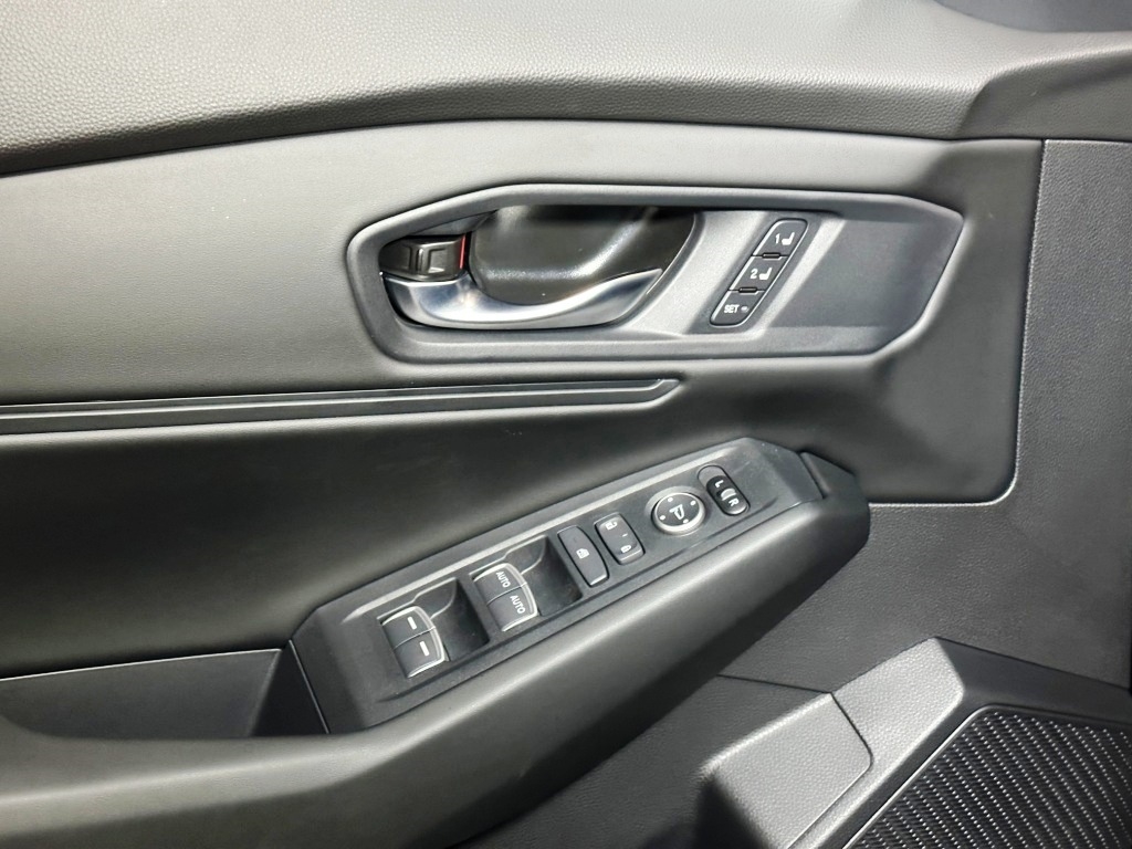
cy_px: 424
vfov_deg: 30.3
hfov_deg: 39.7
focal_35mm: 48
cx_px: 566
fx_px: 1570
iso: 500
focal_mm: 6.86
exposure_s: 1/30
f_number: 1.78
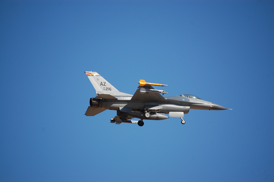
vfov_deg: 4.6
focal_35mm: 300
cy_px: 91
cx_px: 137
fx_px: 2281
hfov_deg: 6.9
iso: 200
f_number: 5.6
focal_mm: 200
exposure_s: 1/1000
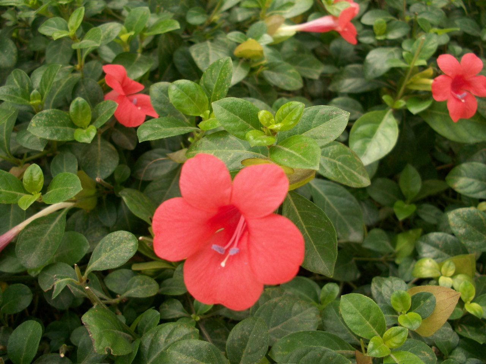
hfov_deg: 52.6
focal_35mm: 35
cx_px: 243
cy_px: 182
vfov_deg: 40.7
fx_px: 491
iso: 80
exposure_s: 1/160
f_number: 3.1
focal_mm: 6.3
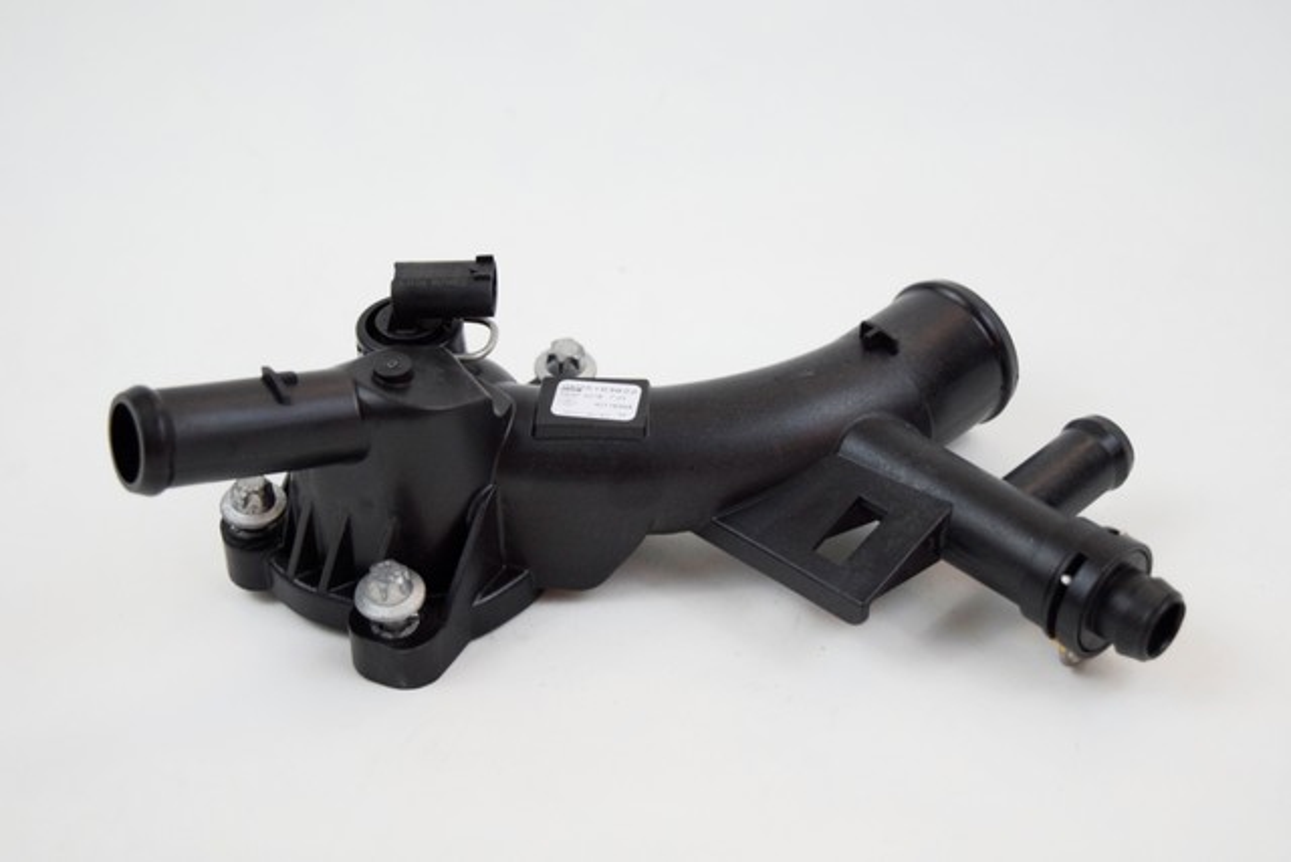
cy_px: 431
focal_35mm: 60
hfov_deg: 33.4
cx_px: 646
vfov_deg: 22.6
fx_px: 2152
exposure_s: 1/60
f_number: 5
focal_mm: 40
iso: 1600
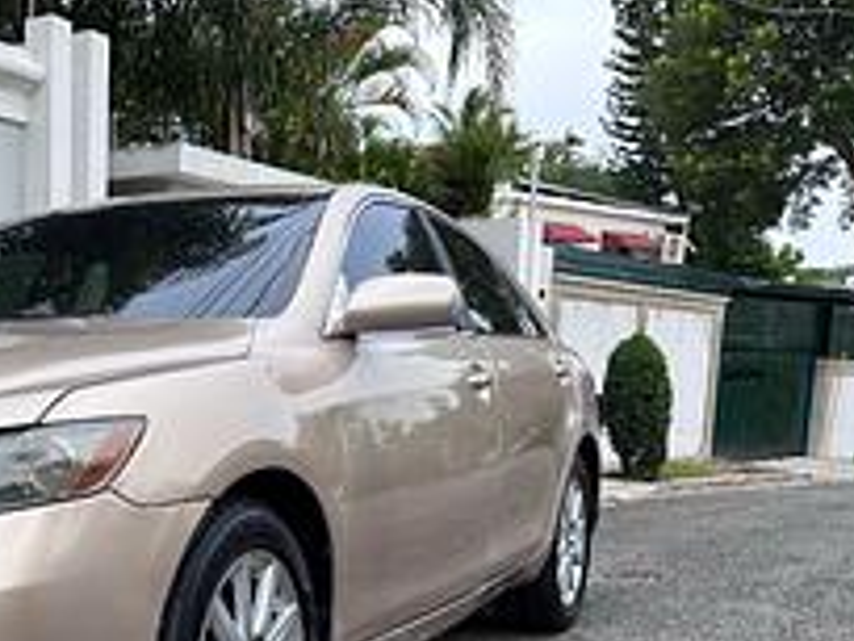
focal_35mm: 51
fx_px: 1258
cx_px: 80
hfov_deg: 35.2
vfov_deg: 27.5
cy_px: 578
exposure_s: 1/174
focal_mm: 5.7
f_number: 1.5
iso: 40
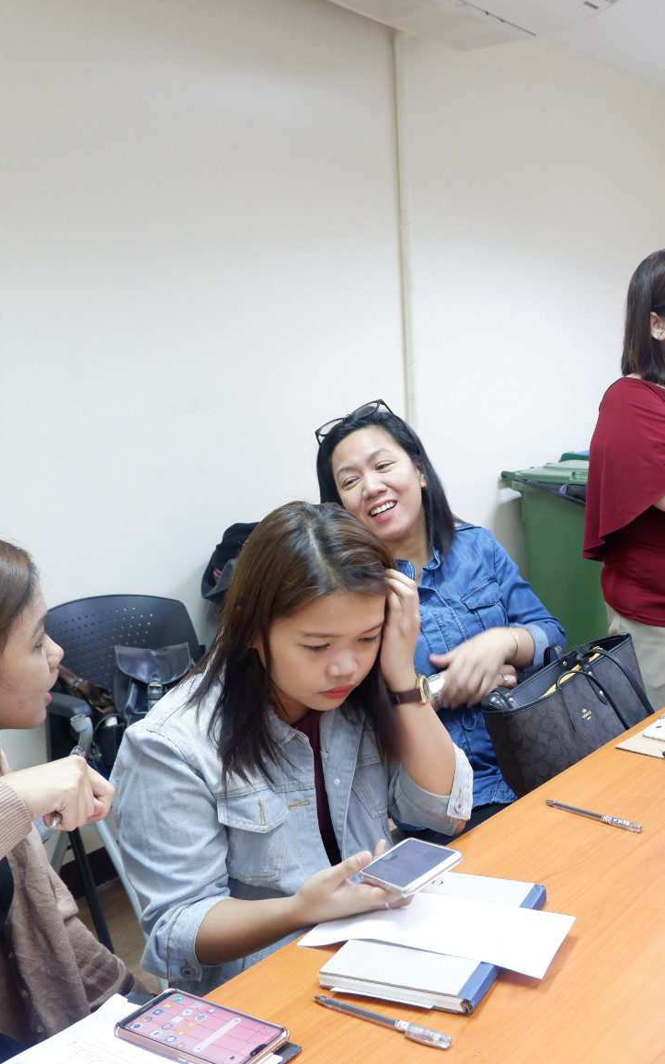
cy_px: 540
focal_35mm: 36
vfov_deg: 54.0
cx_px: 518
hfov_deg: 34.4
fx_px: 1043
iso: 1600
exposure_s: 1/34
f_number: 4
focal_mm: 15
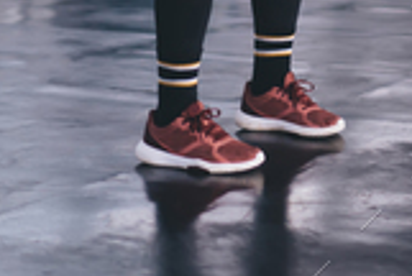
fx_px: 1468
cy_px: -171
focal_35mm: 128
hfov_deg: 15.4
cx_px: 486
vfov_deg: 10.3
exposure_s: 1/100
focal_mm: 35
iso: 160
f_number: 1.4
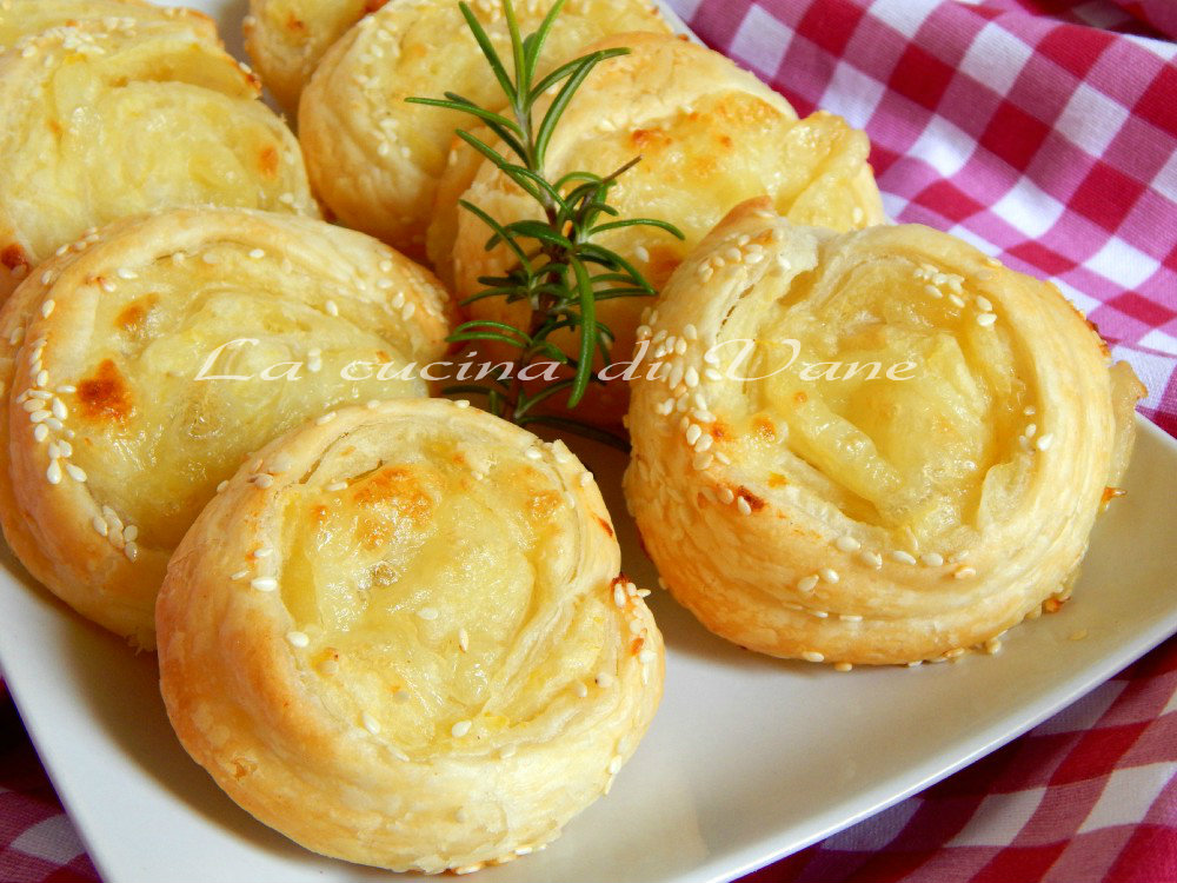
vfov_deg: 37.7
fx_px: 1292
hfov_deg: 49.0
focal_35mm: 38
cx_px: 588
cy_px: 442
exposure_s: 1/30
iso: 200
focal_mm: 6.8
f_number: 3.4
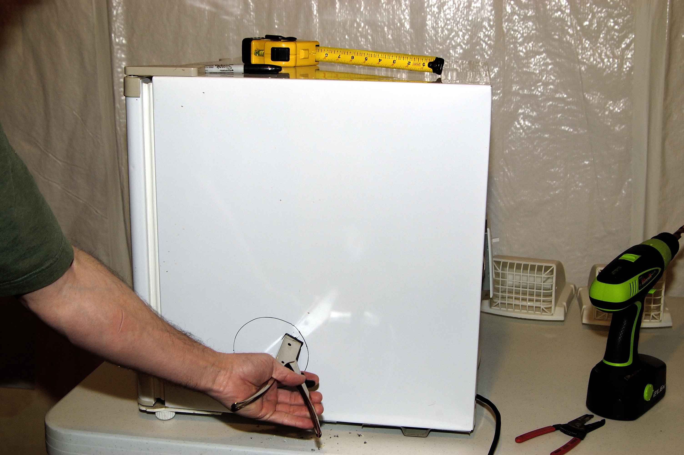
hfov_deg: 42.4
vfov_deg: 28.9
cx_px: 342
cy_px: 228
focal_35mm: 46
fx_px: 883
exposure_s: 1/60
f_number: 5
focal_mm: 31
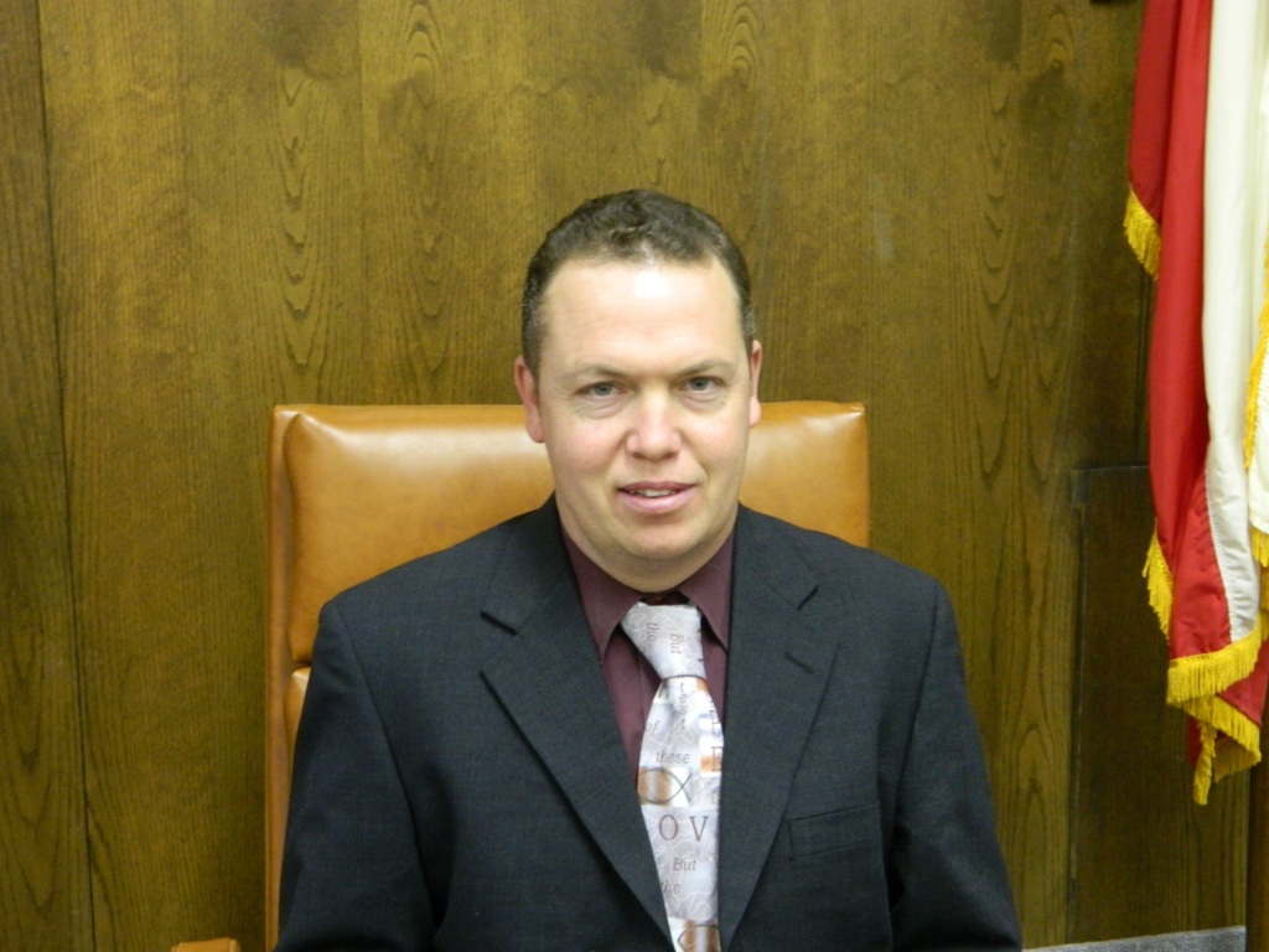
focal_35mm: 57
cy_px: 476
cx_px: 634
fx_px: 2090
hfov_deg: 33.8
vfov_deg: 25.7
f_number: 3.8
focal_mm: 10.2
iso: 400
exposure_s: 1/13
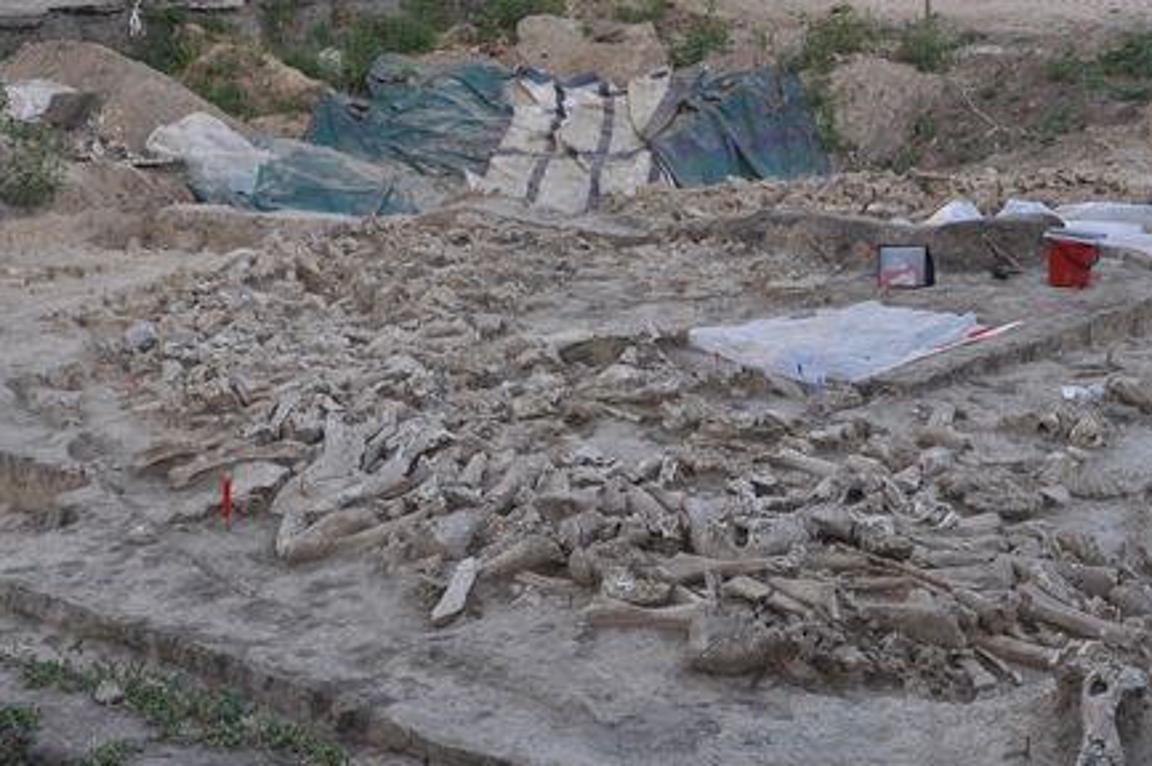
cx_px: 521
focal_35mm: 81
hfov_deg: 25.1
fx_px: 2590
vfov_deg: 16.8
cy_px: 426
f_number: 8
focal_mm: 36
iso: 250
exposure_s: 1/80
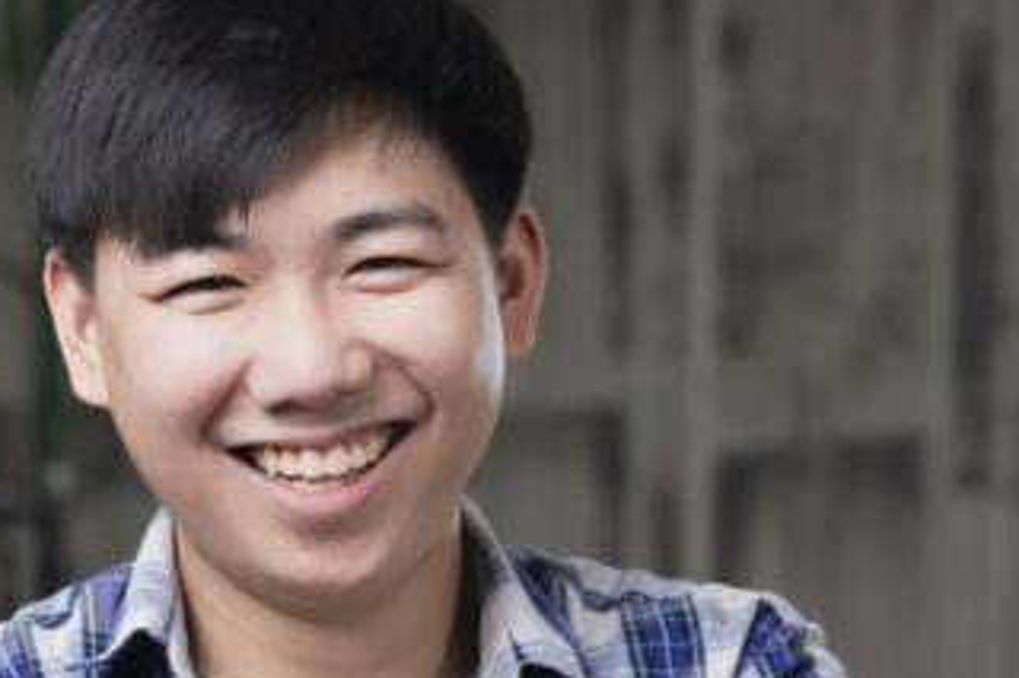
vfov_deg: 7.6
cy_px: 799
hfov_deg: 11.0
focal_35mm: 180
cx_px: 1462
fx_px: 5092
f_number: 2.8
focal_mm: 48
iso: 800
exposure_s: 1/1250
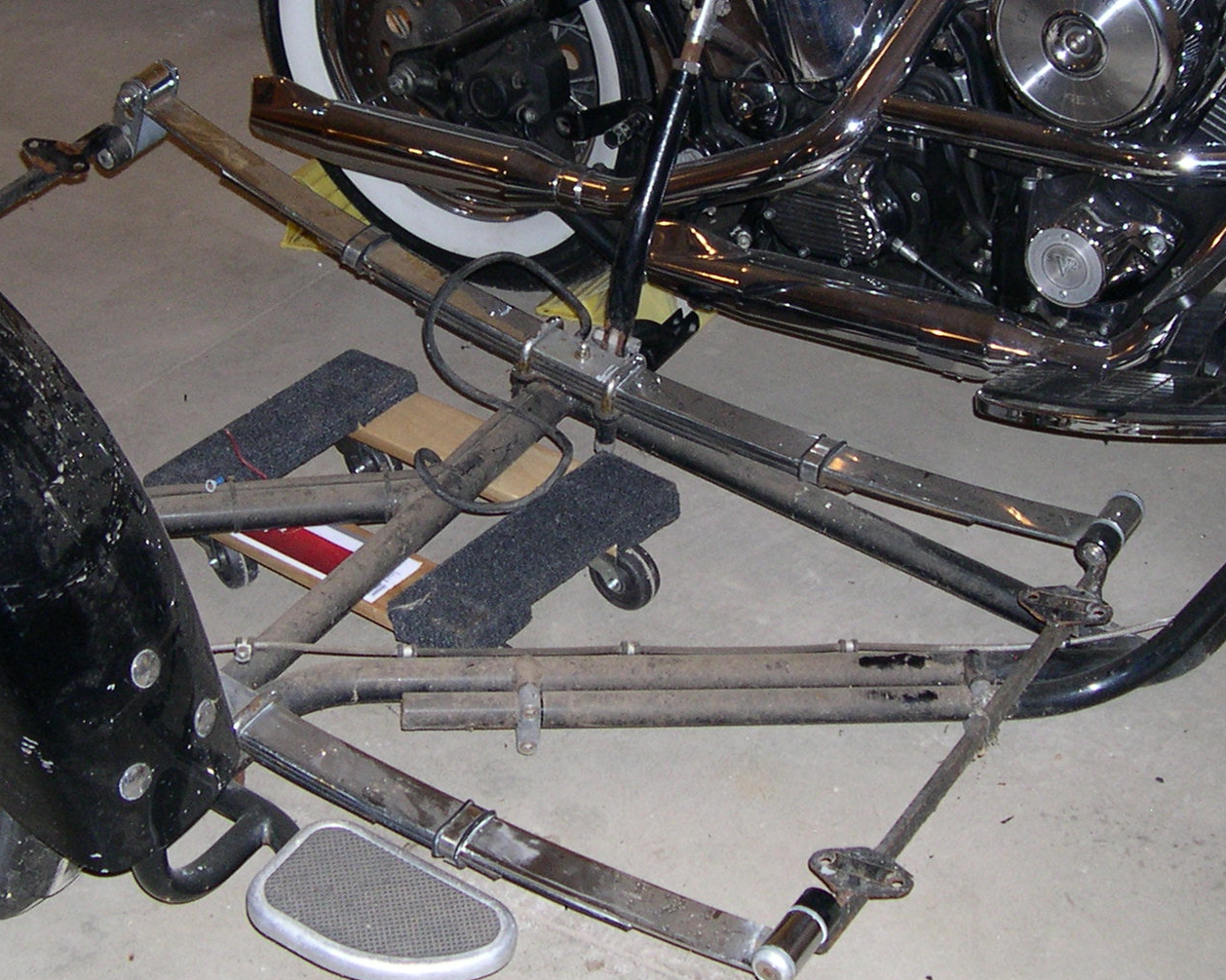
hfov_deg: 28.3
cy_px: 316
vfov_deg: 22.7
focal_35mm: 67
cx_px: 551
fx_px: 2431
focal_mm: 8
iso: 234
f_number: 2.8
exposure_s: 1/60
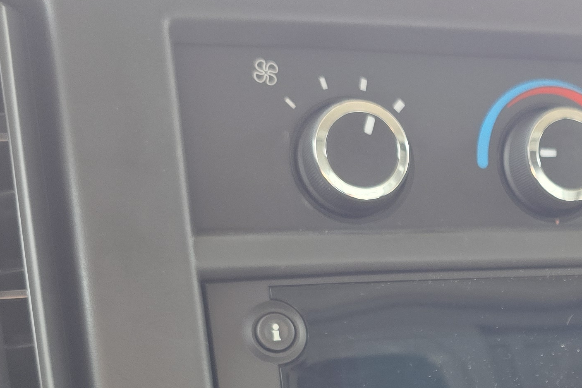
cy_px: 515
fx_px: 1099
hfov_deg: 28.3
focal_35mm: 68
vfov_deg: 18.5
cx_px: 546
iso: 100
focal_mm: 6.3
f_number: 1.7
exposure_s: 1/180
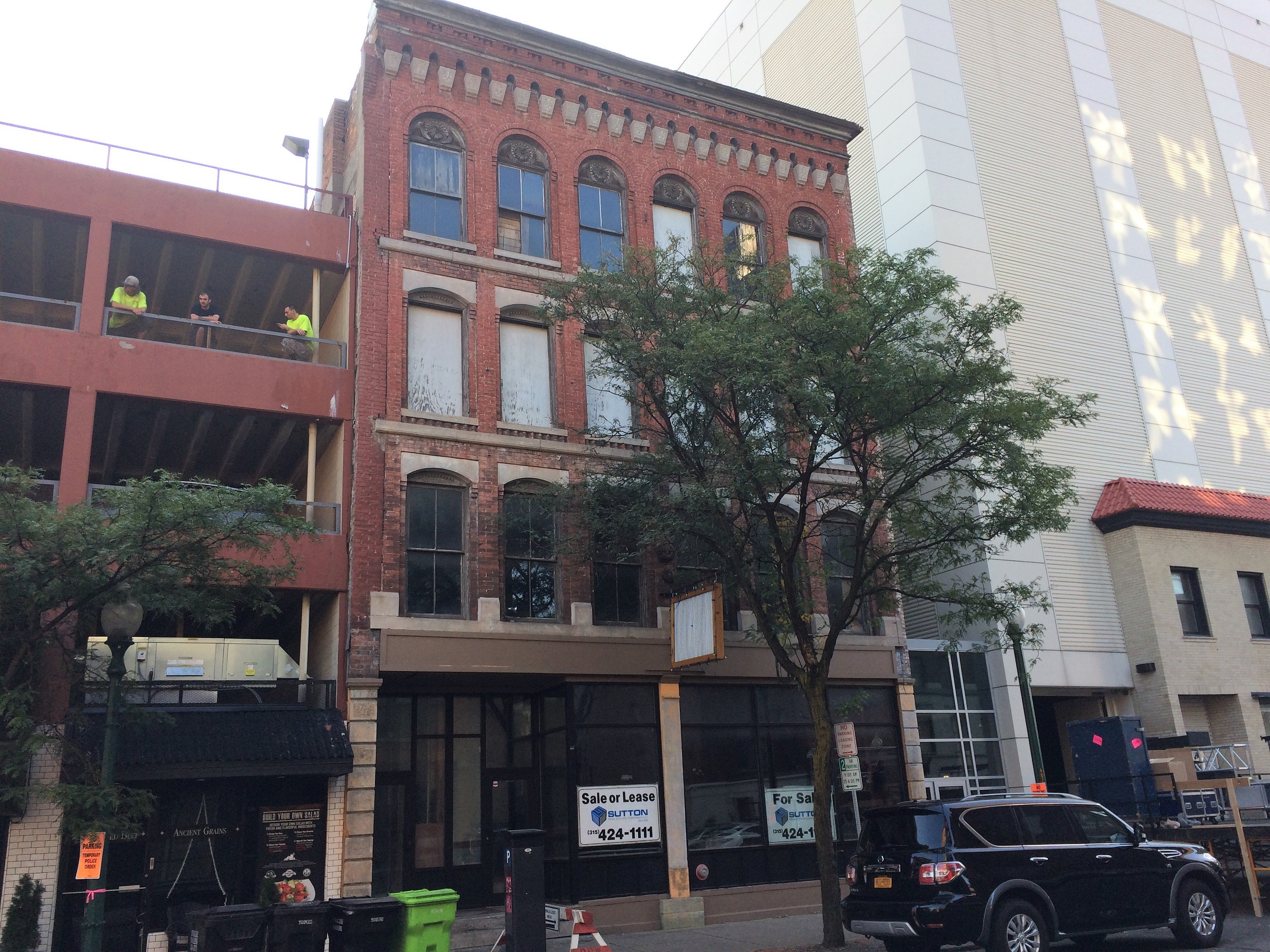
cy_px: 476
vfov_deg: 48.2
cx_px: 635
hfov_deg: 61.7
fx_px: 1064
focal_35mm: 29
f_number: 2.2
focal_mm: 4.15
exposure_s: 1/311
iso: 32
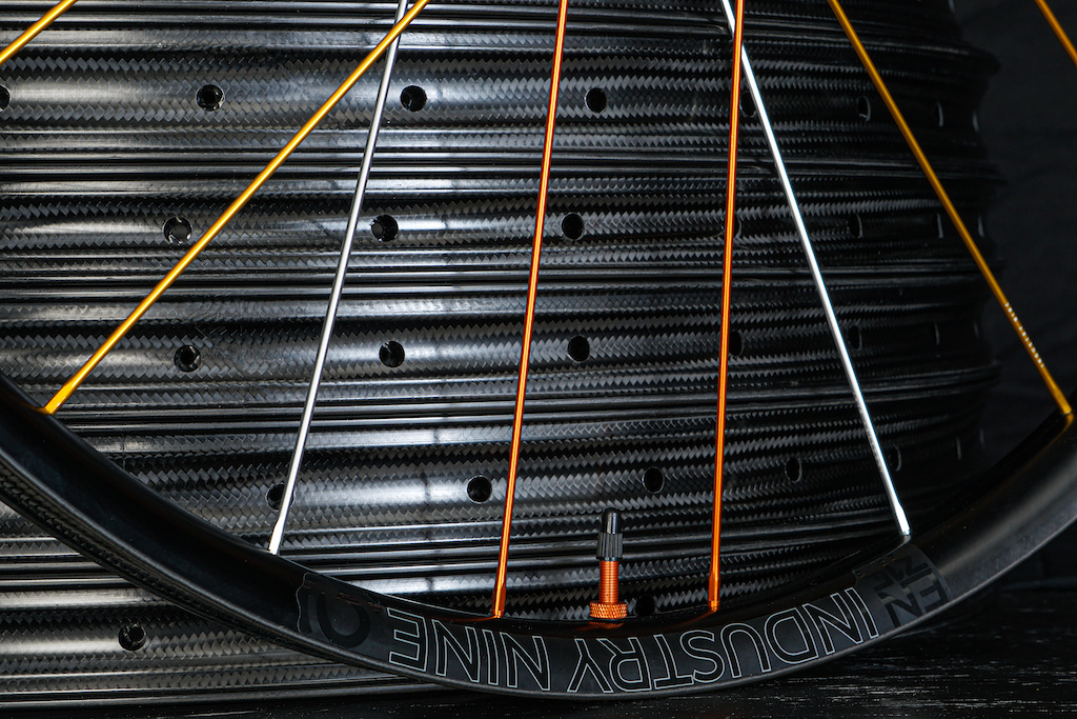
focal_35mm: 94
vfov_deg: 14.6
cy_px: 360
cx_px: 538
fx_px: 2812
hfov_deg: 21.7
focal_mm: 63
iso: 160
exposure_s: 1/8
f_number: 11
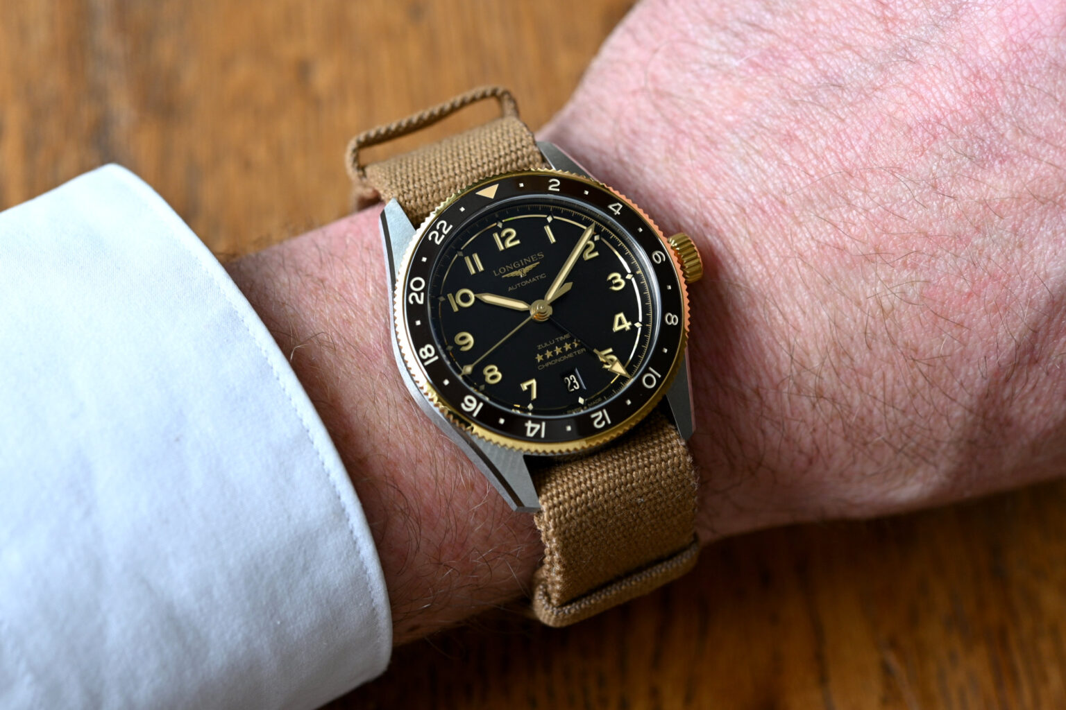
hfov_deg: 33.4
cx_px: 533
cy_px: 355
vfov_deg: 22.6
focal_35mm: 60
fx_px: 1777
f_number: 6.3
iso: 400
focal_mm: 60
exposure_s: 1/80
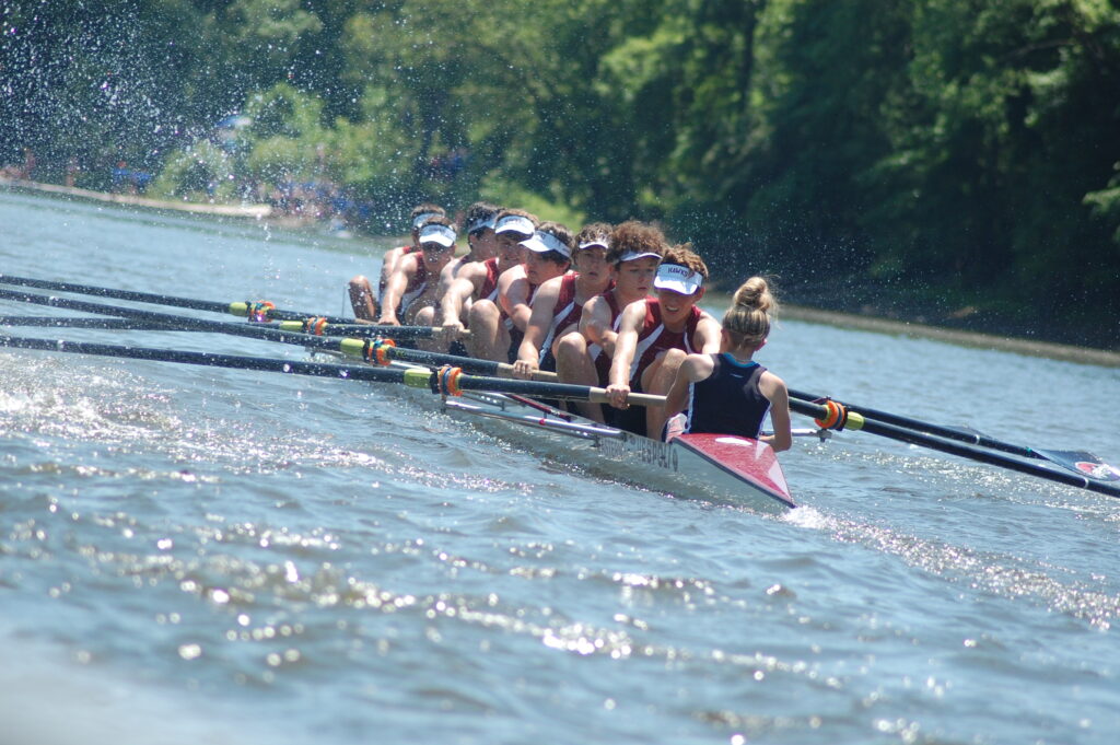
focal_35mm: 255
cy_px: 372
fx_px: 7927
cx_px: 560
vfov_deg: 5.4
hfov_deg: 8.1
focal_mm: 170
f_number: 4.8
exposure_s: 1/1000
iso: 320
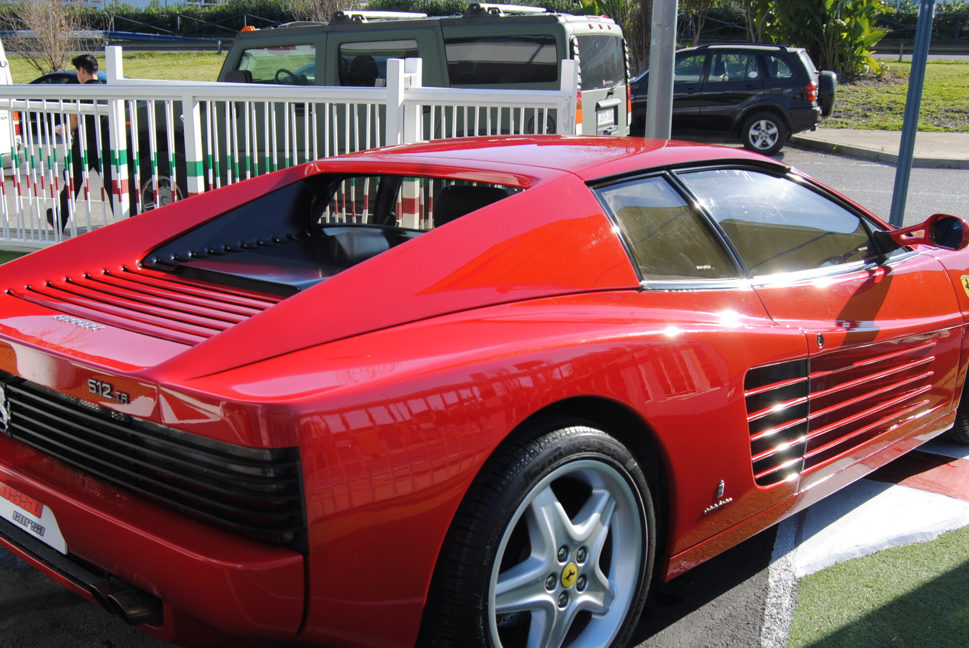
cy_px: 405
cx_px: 455
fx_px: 1159
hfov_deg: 45.4
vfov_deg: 31.1
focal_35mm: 43
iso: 100
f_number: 7.1
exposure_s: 1/200
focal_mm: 22
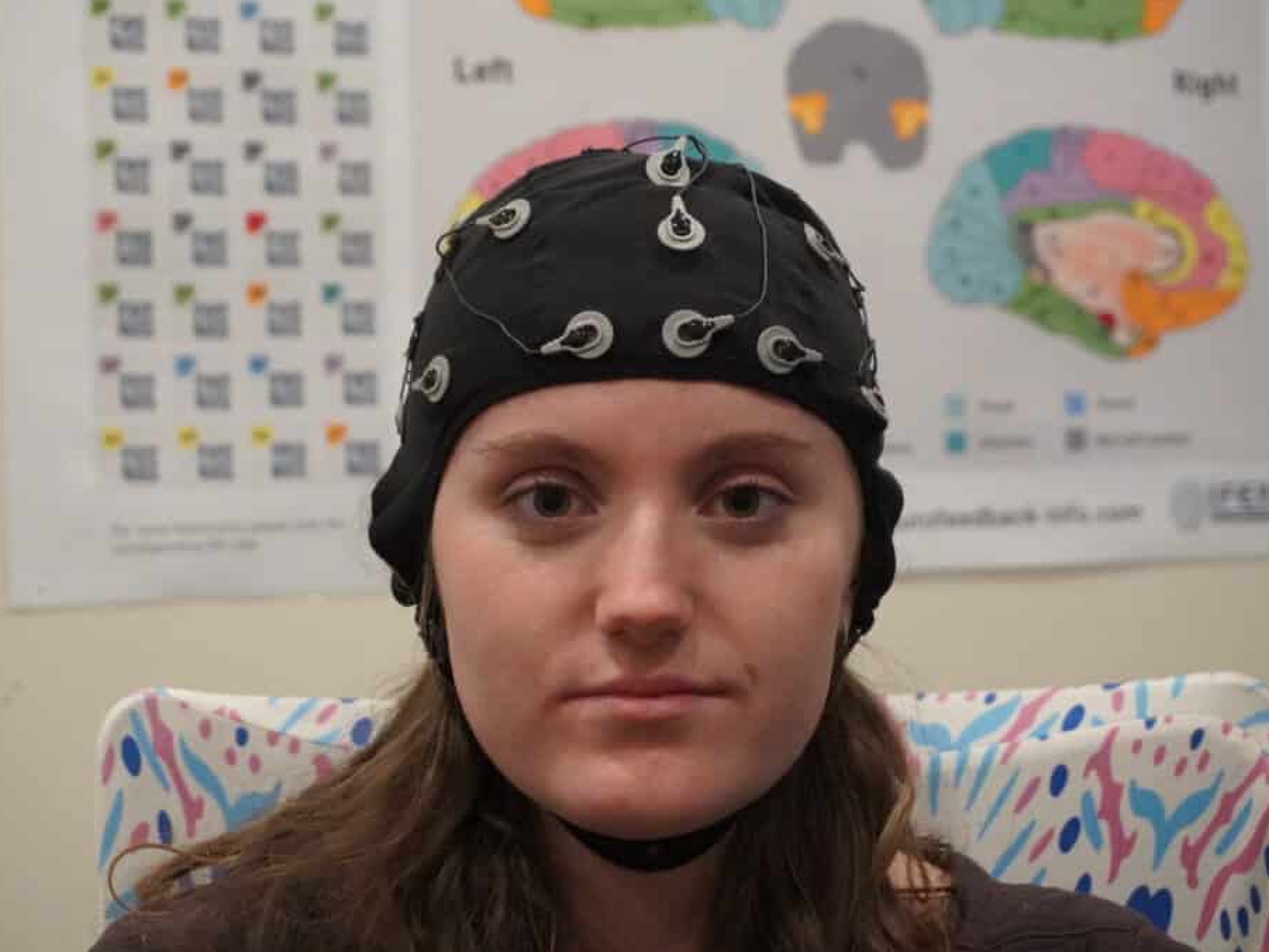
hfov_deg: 23.8
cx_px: 601
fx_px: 3006
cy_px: 480
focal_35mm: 82
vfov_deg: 18.0
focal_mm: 50
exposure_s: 1/160
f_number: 5.6
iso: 5000
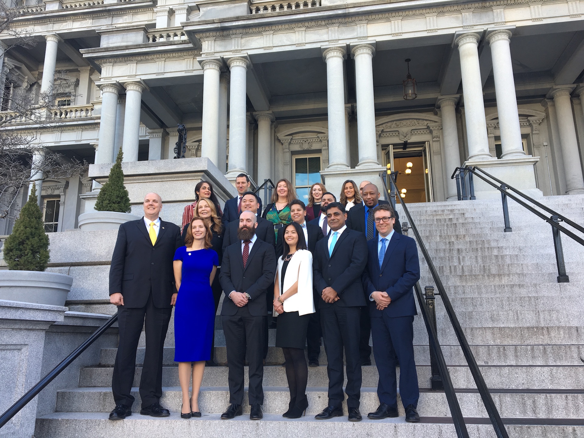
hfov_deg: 61.7
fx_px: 489
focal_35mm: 29
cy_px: 219
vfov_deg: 48.2
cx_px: 292
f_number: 2.2
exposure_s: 1/122
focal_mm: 4.15
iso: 25
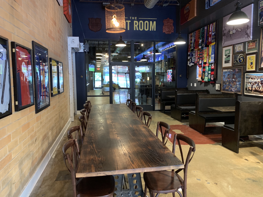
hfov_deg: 67.3
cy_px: 98
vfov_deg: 53.1
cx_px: 132
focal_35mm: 26
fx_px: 198
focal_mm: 4.25
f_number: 1.8
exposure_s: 1/30
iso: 500
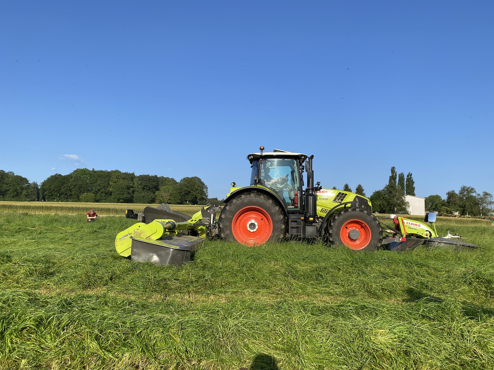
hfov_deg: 67.3
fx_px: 371
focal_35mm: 26
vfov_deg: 53.1
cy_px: 185
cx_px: 247
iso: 32
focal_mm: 4.25
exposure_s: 1/2268
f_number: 1.8
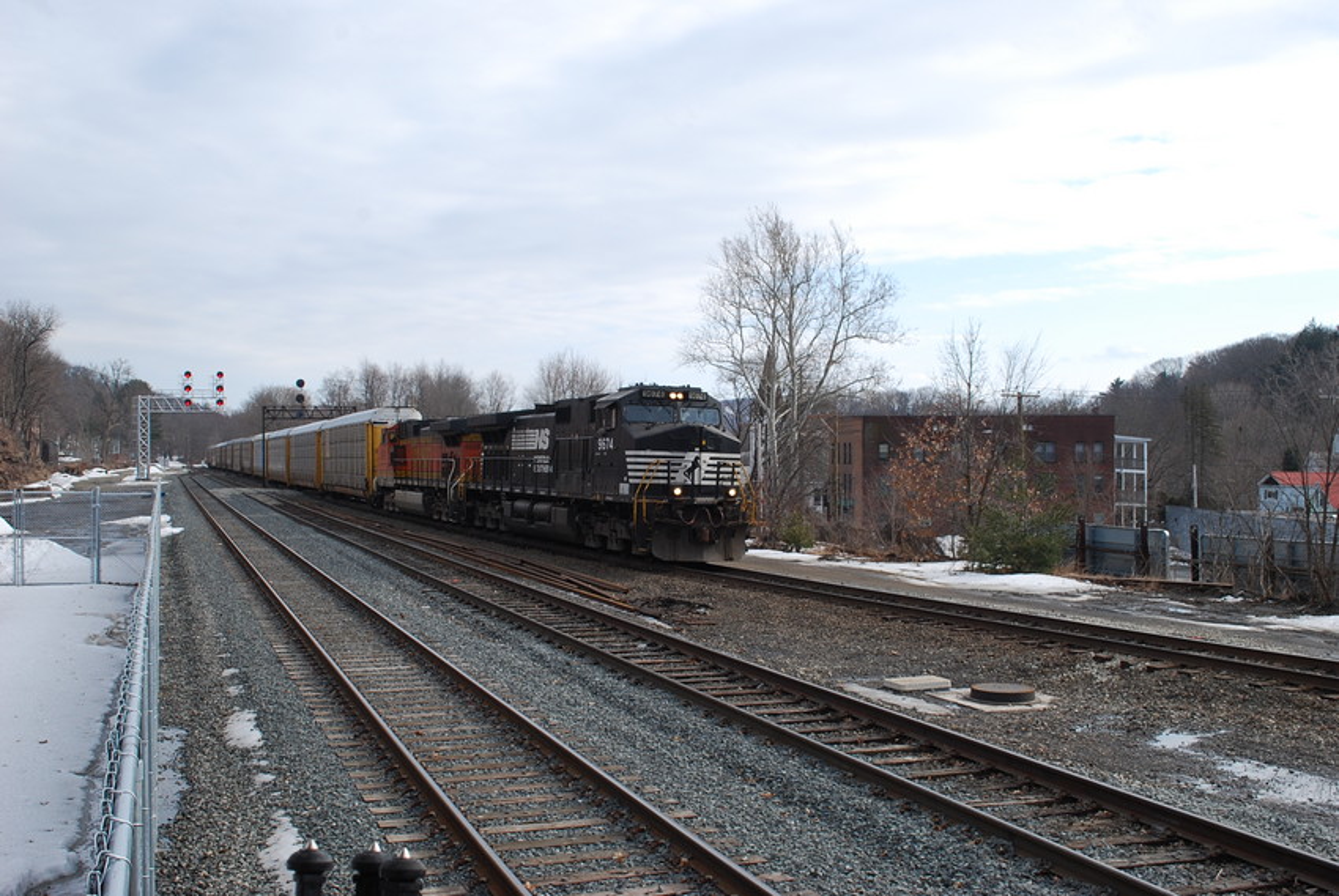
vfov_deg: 34.3
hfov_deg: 49.5
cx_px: 670
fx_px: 1452
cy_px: 448
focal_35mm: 39
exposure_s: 1/200
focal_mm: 26
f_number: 10
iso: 200
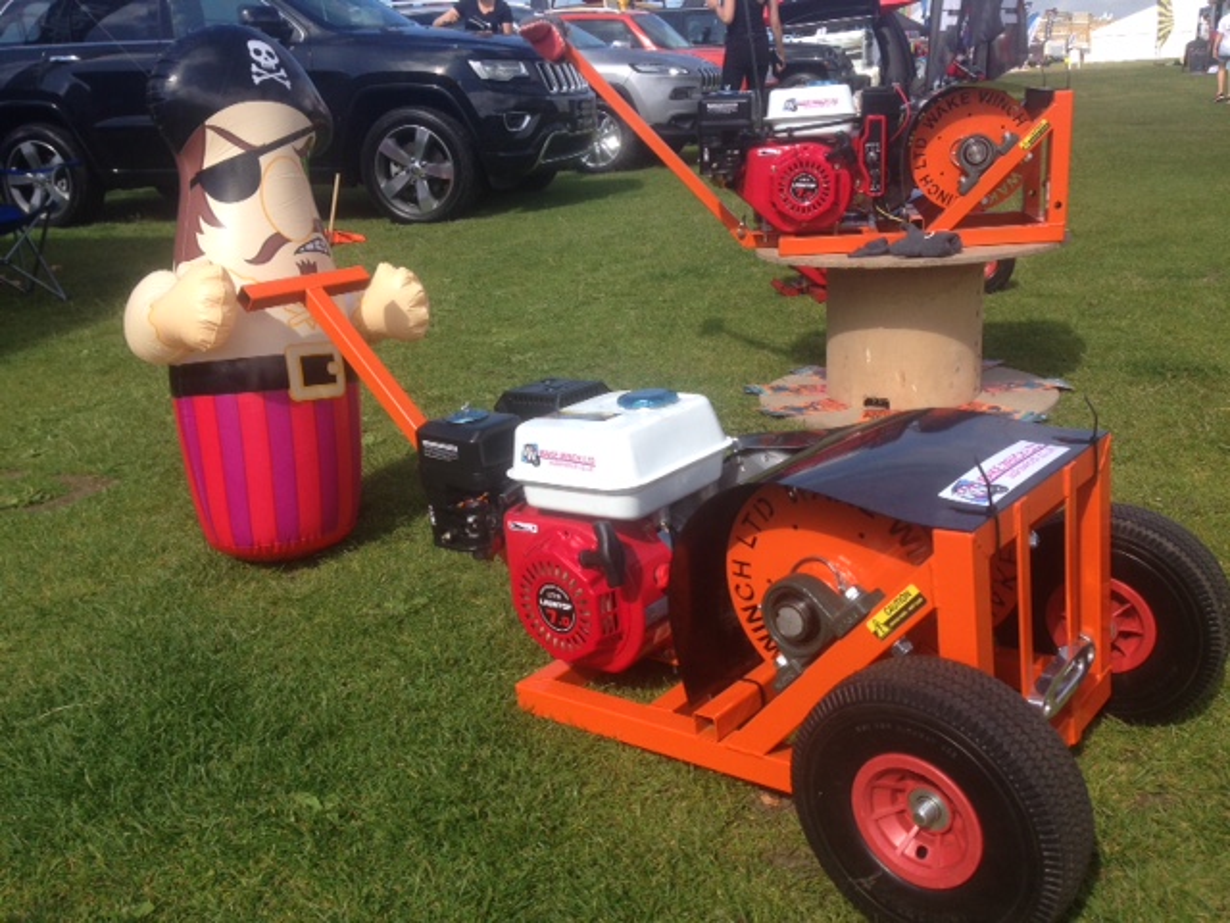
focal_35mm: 33
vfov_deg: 42.9
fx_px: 1173
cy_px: 462
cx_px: 615
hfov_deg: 55.4
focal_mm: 4.12
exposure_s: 1/1178
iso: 50
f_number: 2.4
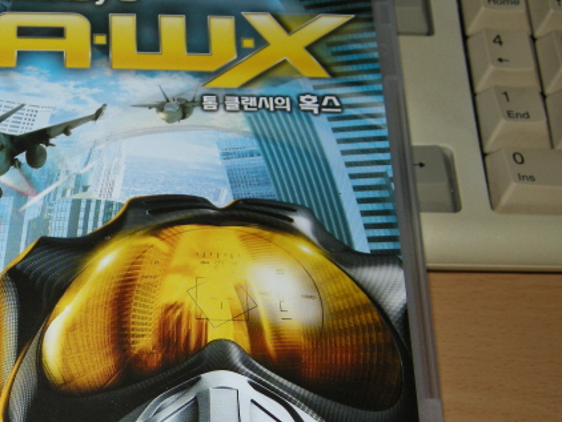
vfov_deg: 16.6
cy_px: 292
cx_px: 112
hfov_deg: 21.7
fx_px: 1446
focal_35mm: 89
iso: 64
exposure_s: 1/60
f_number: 3.1
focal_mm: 10.1
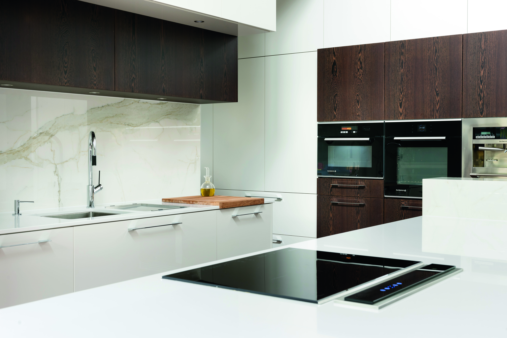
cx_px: 254
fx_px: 634
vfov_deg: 29.9
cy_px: 169
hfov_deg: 43.6
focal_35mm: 45
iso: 160
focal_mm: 45
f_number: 9.5
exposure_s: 1/3
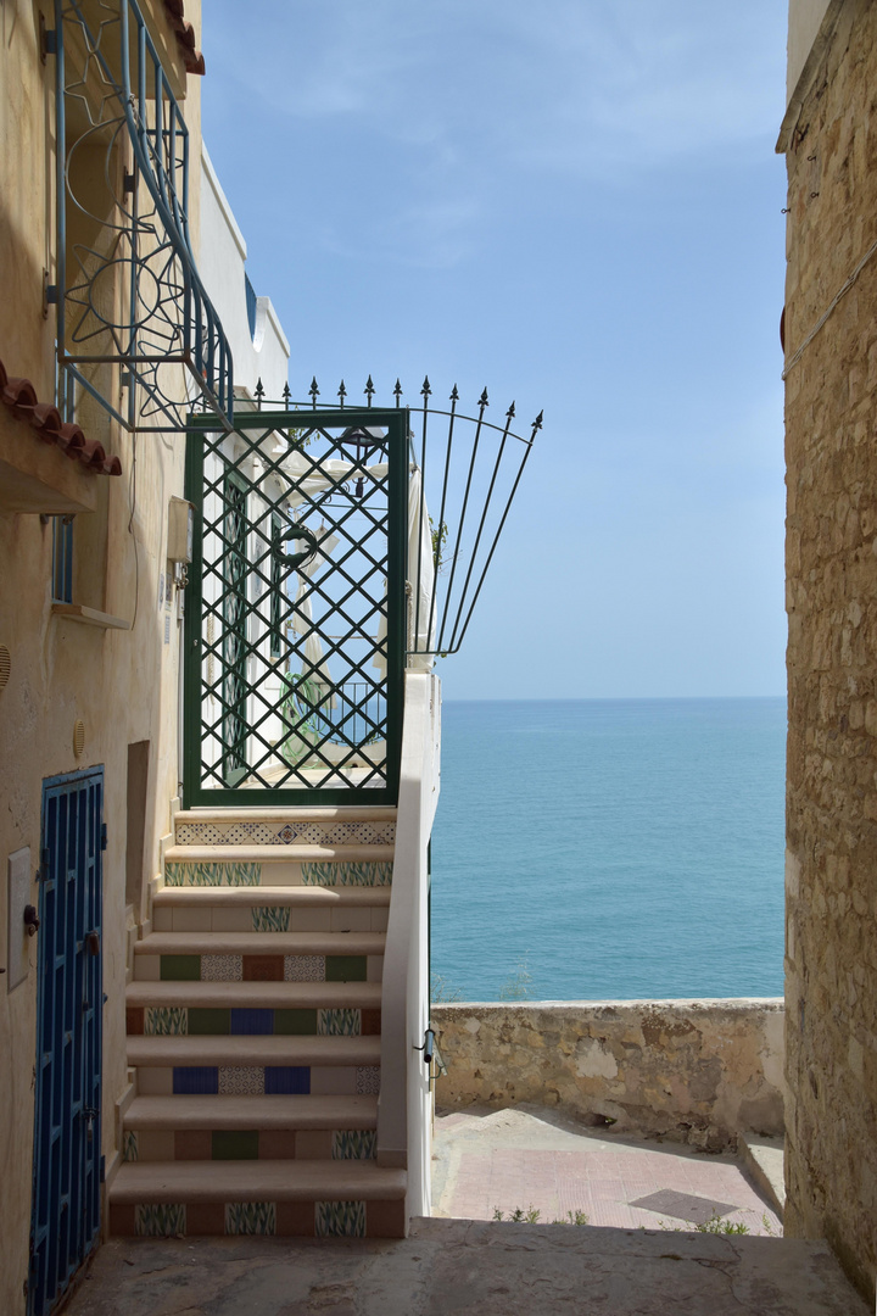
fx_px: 1206
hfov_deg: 40.0
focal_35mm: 33
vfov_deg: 57.2
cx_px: 438
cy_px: 658
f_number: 8
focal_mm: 22
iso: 100
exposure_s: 1/250
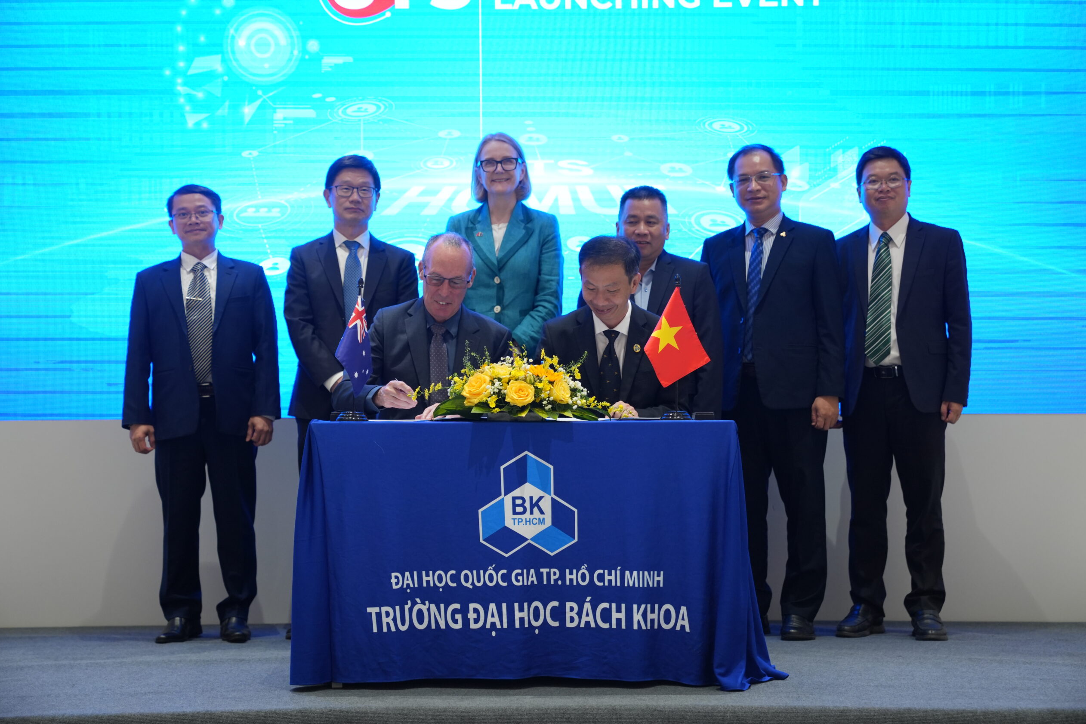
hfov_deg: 28.5
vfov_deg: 19.2
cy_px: 359
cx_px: 547
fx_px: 2142
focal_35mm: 71
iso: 1250
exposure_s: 1/250
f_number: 3.2
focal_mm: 70
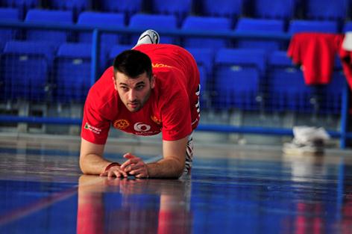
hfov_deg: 6.9
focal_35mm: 300
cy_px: 117
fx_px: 2928
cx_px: 176
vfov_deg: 4.6
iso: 640
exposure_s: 1/500
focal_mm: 200
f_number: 2.8
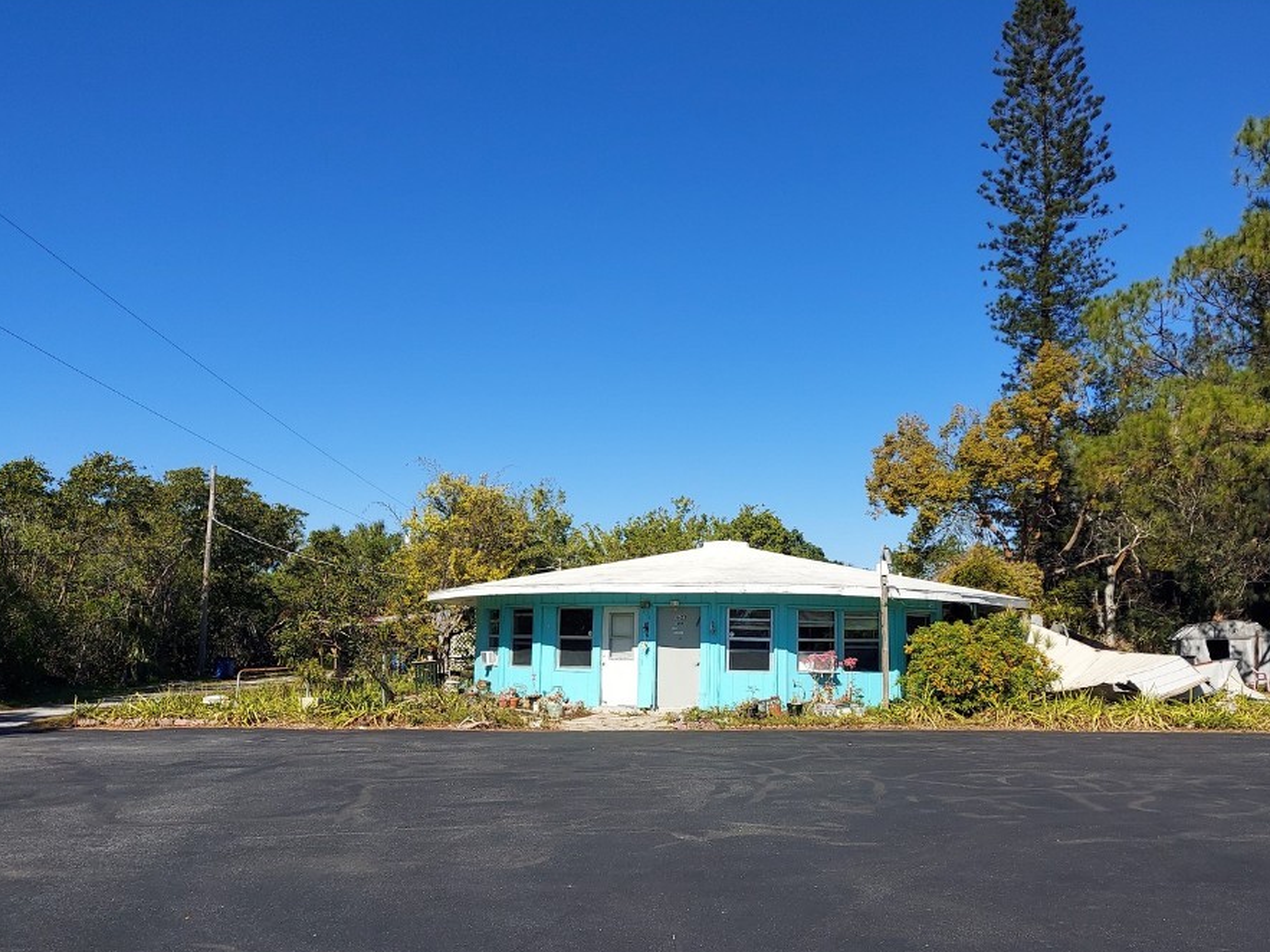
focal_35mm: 29
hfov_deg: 61.5
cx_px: 700
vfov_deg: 48.1
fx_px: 1064
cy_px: 536
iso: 50
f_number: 2
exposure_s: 1/1566
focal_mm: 4.6
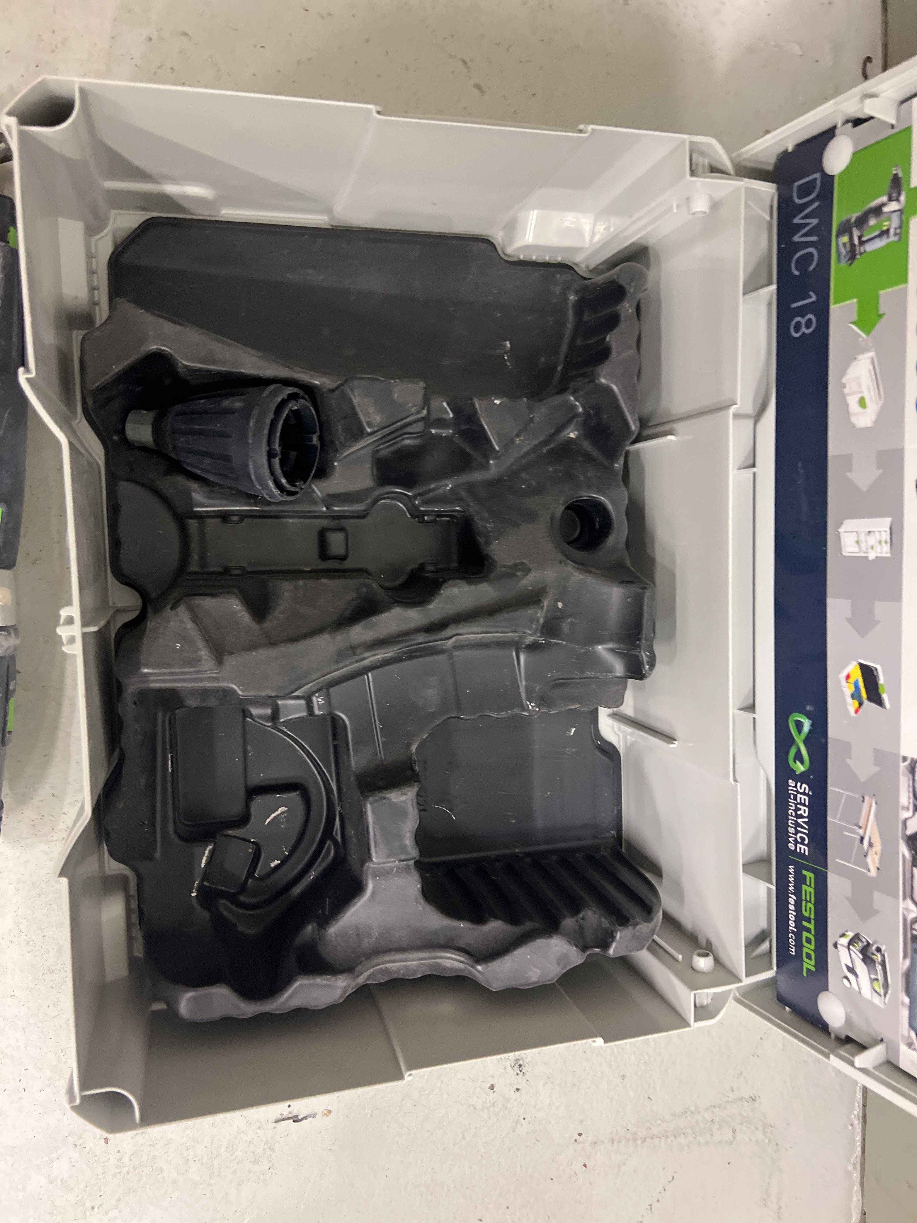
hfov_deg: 53.1
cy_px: 612
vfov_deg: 67.3
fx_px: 918
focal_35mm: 26
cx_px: 458
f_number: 1.5
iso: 400
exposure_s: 1/50
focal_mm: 5.7
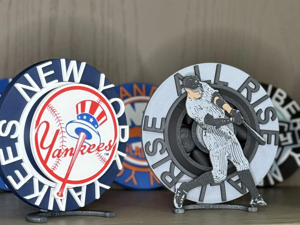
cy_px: 132
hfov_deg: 25.4
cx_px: 220
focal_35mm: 76
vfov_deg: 19.4
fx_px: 659
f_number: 1.78
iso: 200
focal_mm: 6.76
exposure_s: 1/40
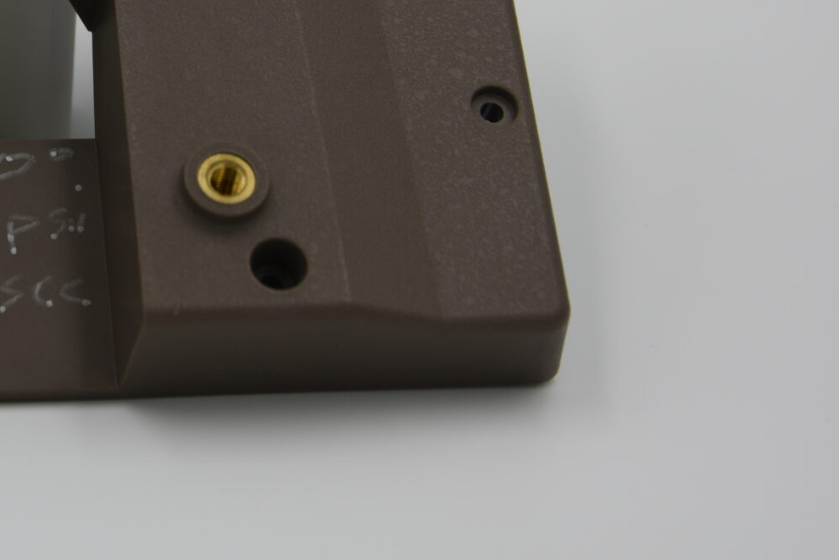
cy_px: 9
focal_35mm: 120
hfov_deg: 16.7
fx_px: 2798
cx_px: -16
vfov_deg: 11.3
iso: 64
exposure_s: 1/160
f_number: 6.3
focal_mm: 58
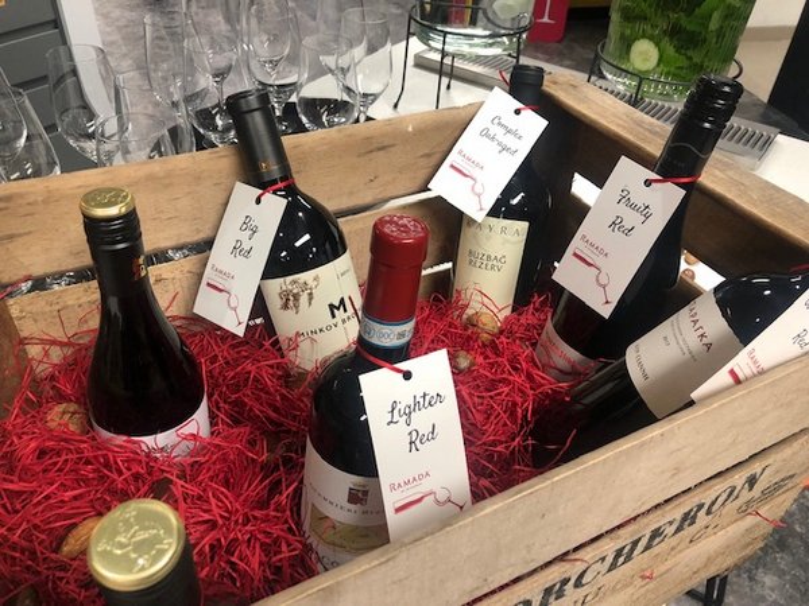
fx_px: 678
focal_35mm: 29
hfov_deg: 61.7
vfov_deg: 48.2
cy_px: 303
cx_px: 404
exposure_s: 1/25
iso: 40
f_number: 1.8
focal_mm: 3.99
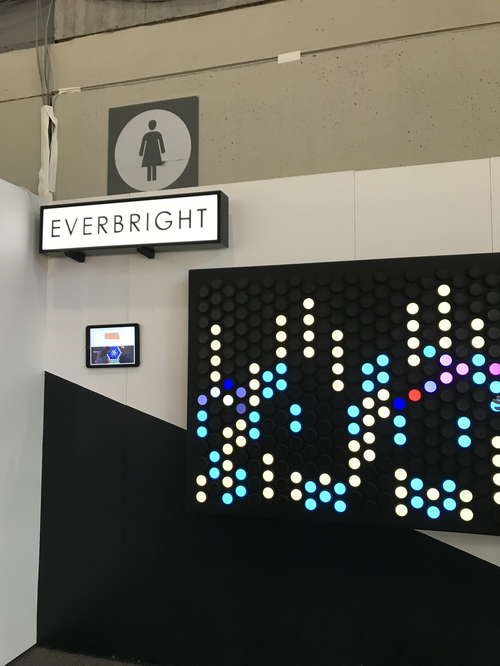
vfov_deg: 63.4
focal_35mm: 28
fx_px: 539
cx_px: 250
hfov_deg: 49.7
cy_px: 333
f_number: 1.8
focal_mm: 3.99
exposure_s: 1/30
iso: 40
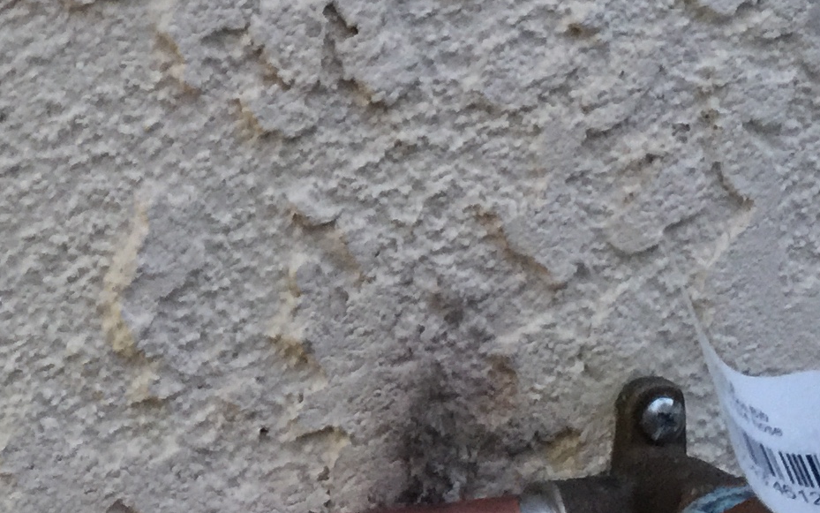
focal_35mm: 108
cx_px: -127
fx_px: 2414
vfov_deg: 12.1
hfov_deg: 18.4
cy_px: 185
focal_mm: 4.15
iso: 100
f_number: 2.2
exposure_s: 1/10
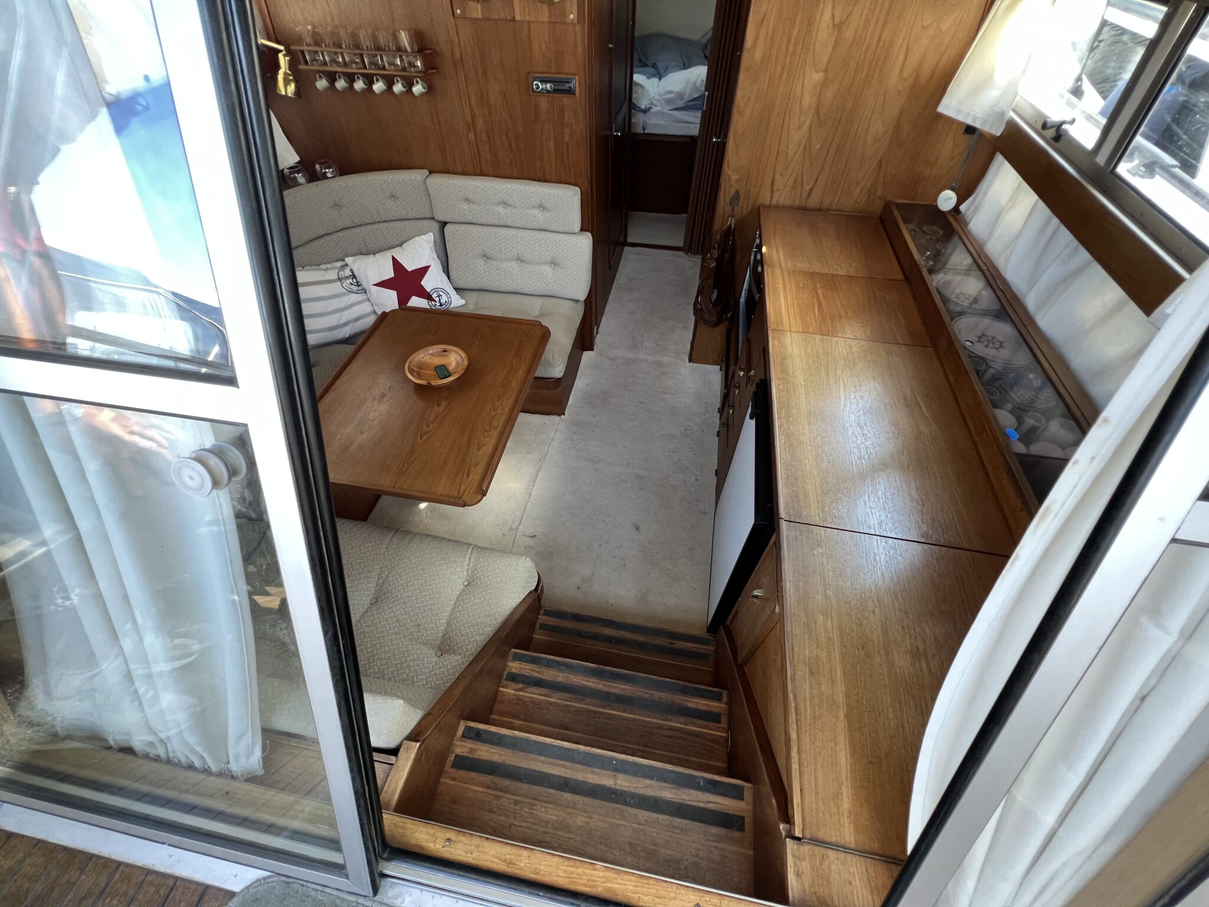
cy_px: 454
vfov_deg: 89.9
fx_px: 454
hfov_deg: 106.2
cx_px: 604
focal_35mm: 13
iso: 160
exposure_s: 1/99
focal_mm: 1.57
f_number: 1.8
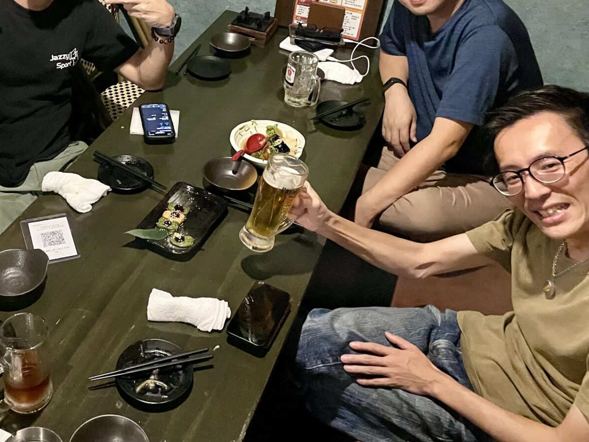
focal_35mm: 42
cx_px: 161
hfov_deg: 43.6
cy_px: 149
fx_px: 714
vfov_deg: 34.0
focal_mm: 4.2
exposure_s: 1/30
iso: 1000
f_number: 1.6
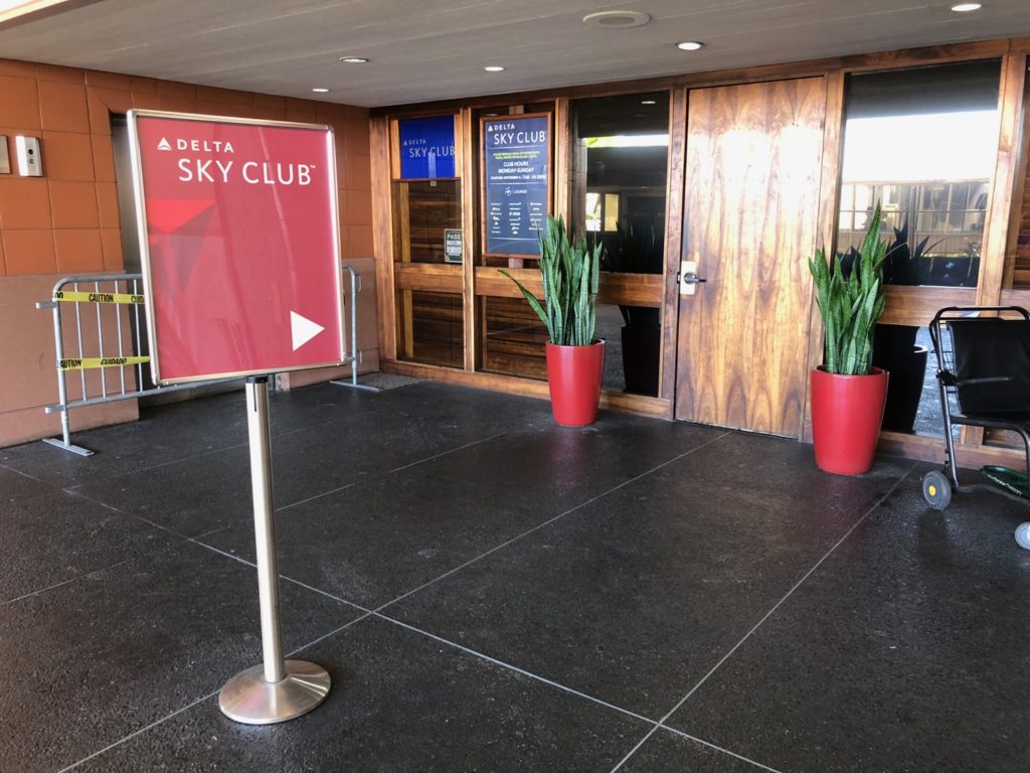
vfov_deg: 49.7
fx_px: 833
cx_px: 515
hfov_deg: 63.4
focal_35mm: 28
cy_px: 386
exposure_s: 1/15
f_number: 1.8
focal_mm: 4
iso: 40
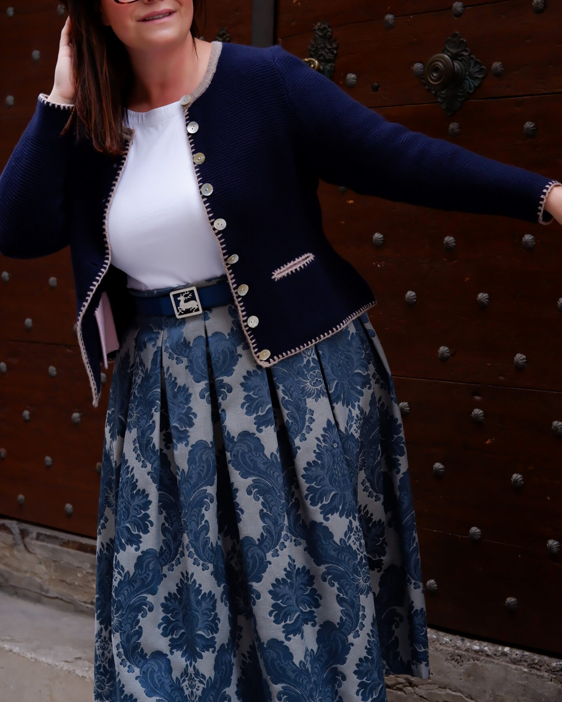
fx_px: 1517
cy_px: 349
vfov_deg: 26.1
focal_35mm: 73
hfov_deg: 21.0
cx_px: 278
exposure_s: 1/150
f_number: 4
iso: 400
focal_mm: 35
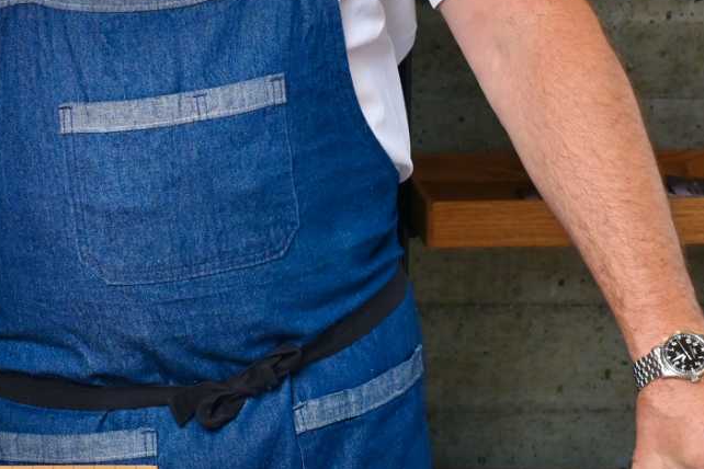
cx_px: 124
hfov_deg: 17.2
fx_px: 2307
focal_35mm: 118
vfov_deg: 11.4
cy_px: -93
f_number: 8
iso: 250
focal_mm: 37
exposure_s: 1/160
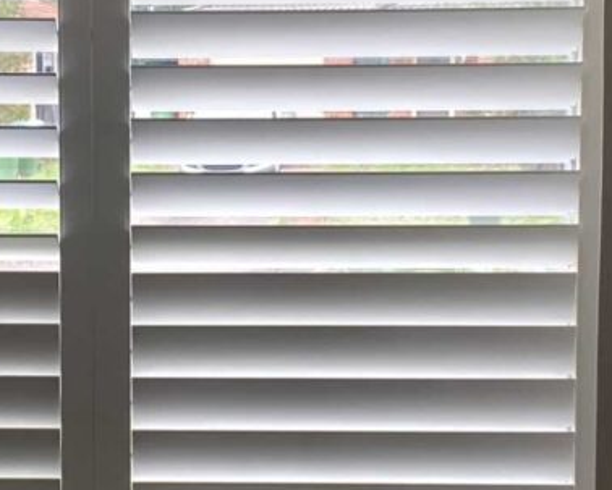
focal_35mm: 103
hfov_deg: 18.5
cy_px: 273
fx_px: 1867
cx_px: 155
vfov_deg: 15.0
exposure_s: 1/117
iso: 125
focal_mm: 4.25
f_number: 1.8
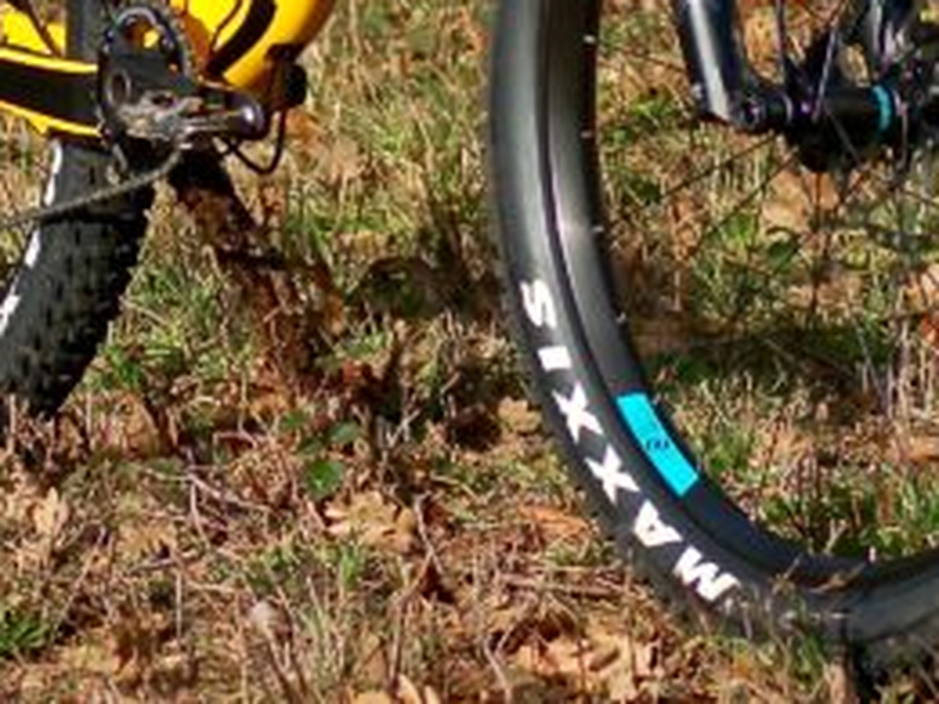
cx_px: 368
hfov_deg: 5.3
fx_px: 10145
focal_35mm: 374
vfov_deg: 4.0
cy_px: -195
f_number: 6.3
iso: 200
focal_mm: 90
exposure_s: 1/640
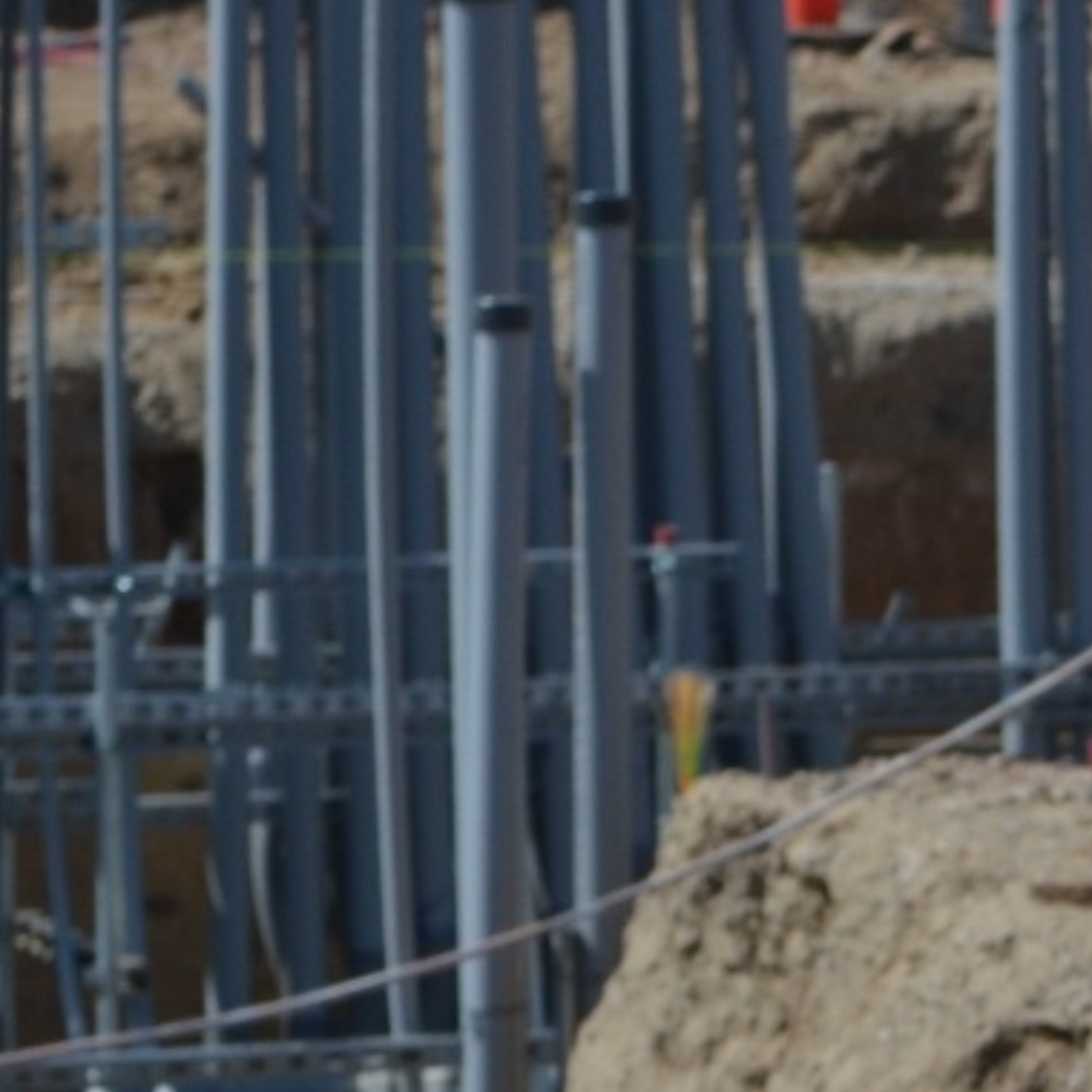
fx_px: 15189
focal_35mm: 426
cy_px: 1957
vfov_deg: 4.1
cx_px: 2474
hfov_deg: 4.1
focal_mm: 55
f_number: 7.1
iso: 100
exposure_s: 1/200
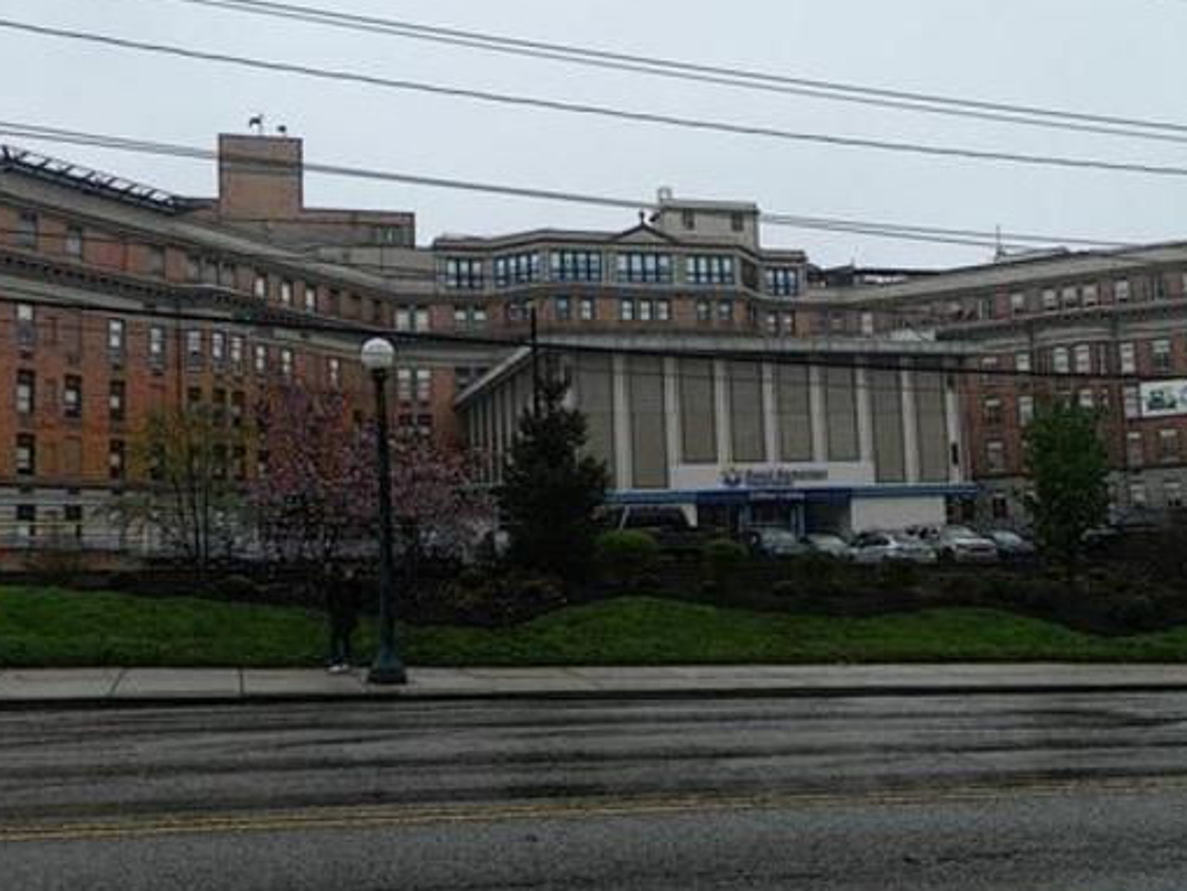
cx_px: 638
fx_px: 1235
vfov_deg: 39.7
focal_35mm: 36
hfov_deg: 51.3
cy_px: 439
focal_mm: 4.5
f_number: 3.1
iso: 80
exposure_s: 1/400
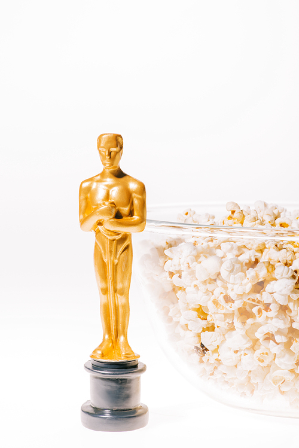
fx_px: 1307
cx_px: 150
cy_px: 224
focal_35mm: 105
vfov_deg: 19.4
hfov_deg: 13.1
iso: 100
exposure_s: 1/200
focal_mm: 105
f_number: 13
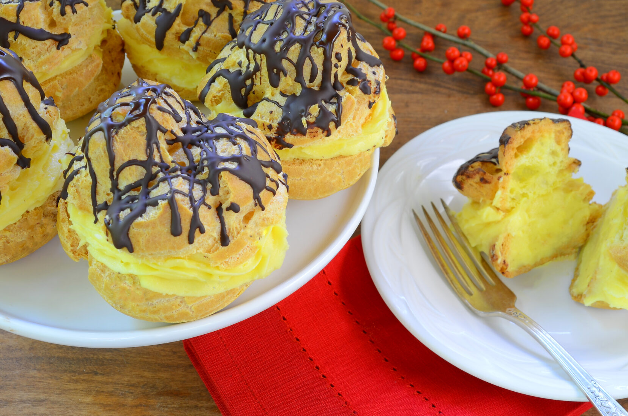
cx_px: 319
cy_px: 219
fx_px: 905
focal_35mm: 52
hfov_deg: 38.3
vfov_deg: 25.9
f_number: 9
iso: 100
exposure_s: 1/1.3
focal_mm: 28
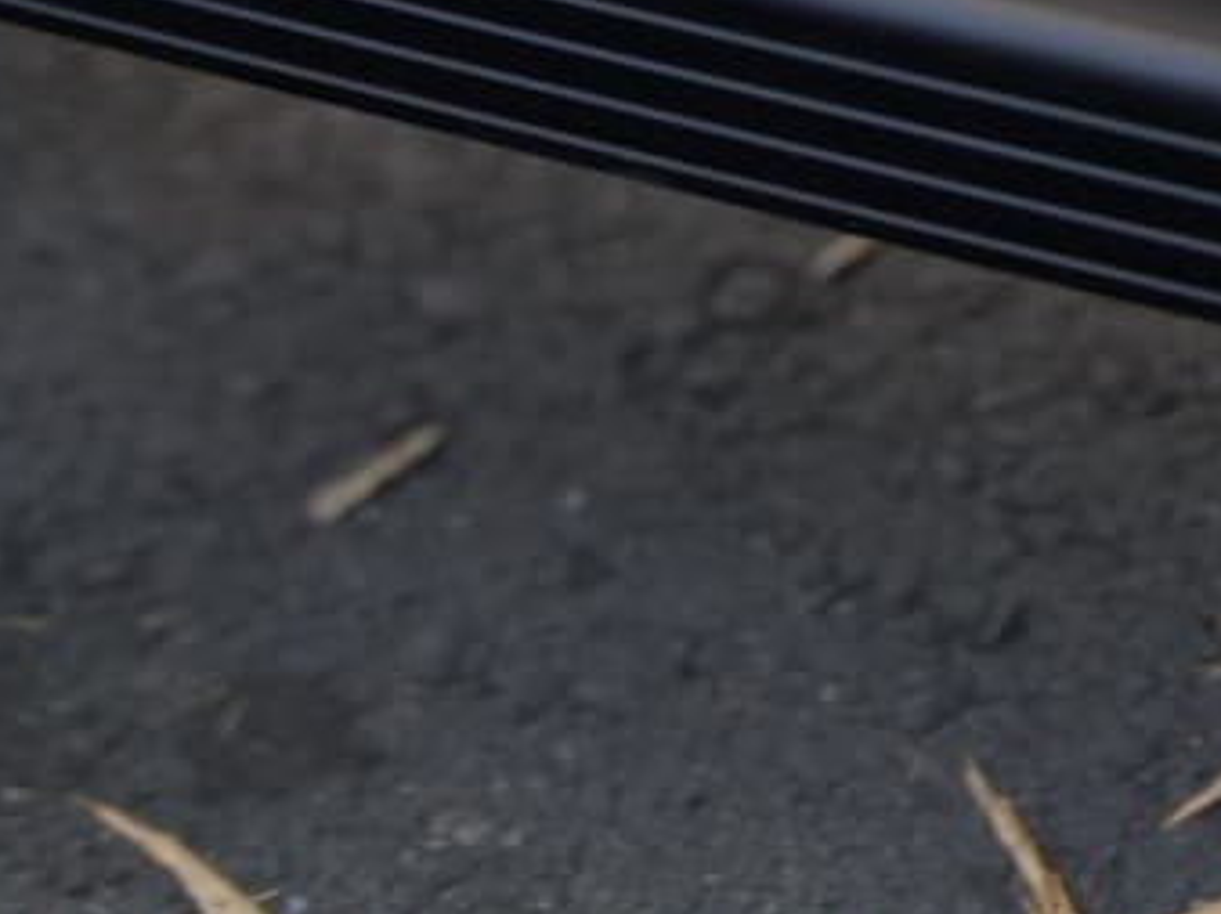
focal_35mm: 113
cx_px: 1463
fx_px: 3983
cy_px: -616
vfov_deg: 12.2
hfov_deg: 16.7
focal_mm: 31
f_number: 2.8
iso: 200
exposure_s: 1/60
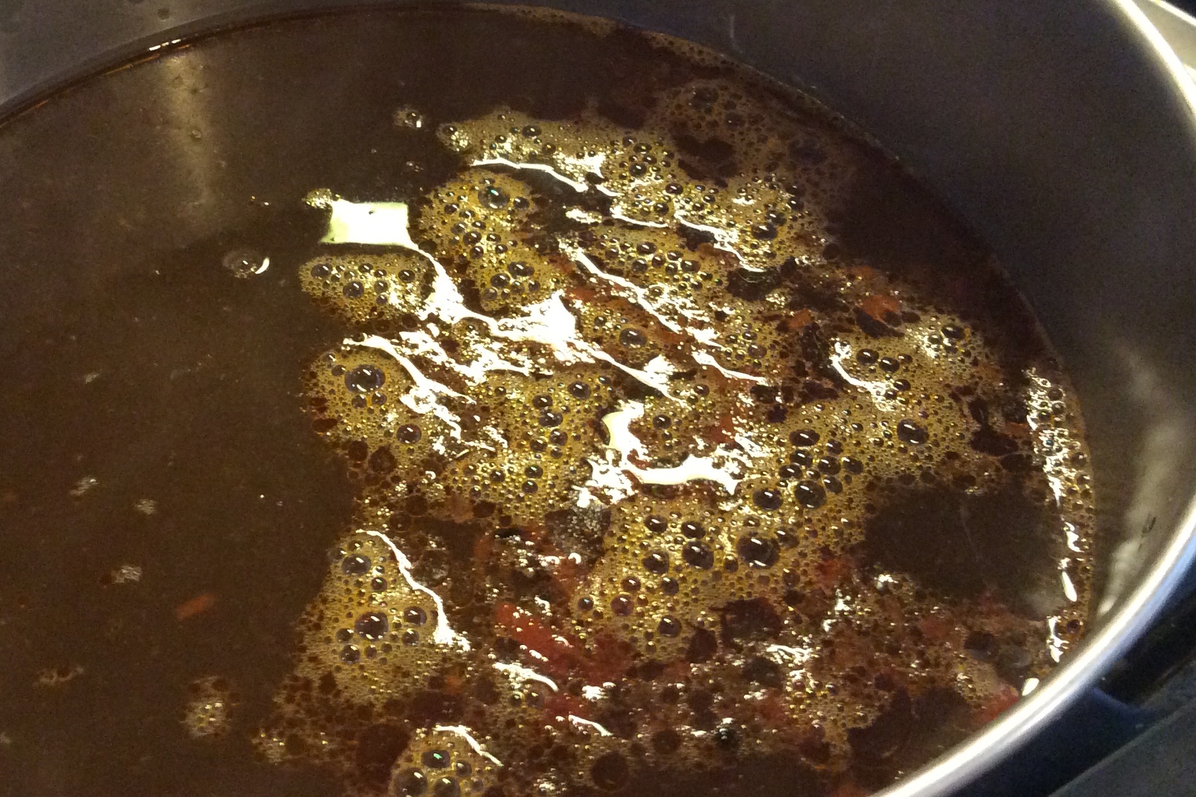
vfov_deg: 29.2
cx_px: 425
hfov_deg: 42.3
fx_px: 1528
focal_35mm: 46
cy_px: 365
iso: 250
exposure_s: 1/15
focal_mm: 3.3
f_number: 2.4
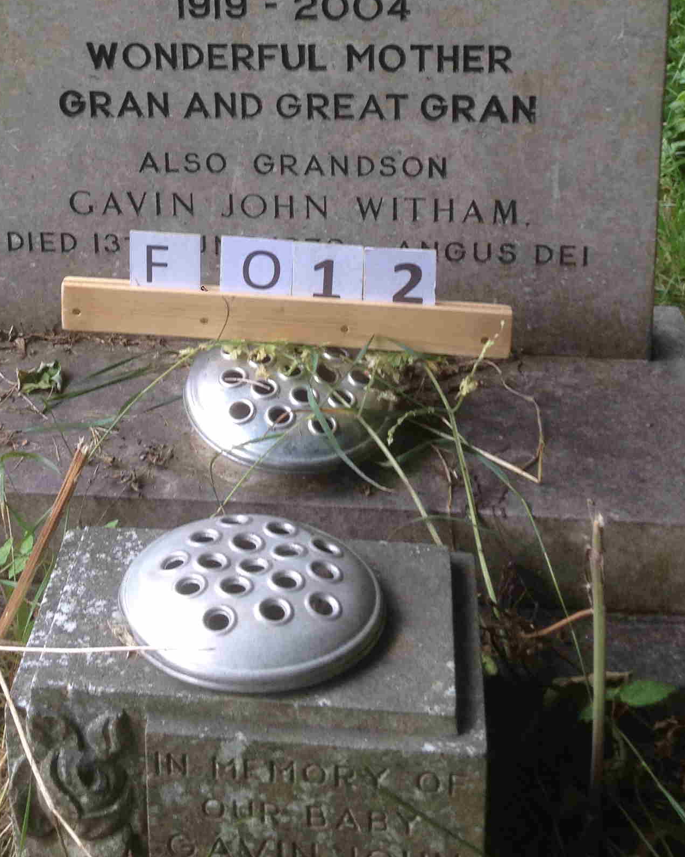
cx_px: 237
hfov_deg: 21.8
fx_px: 1774
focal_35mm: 70
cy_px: 104
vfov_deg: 26.3
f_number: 2.4
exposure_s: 1/145
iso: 50
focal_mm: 4.28
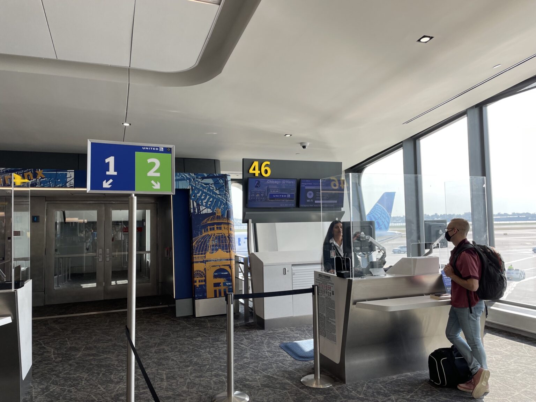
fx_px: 403
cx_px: 268
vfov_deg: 53.1
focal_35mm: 26
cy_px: 201
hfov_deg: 67.3
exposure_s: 1/569
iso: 32
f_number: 1.6
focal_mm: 4.2
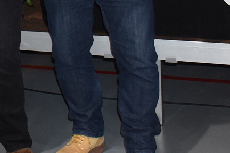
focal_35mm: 139
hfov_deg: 13.9
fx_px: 887
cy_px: -40
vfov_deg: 9.7
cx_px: -117
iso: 900
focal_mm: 25
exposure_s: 1/60
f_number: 4
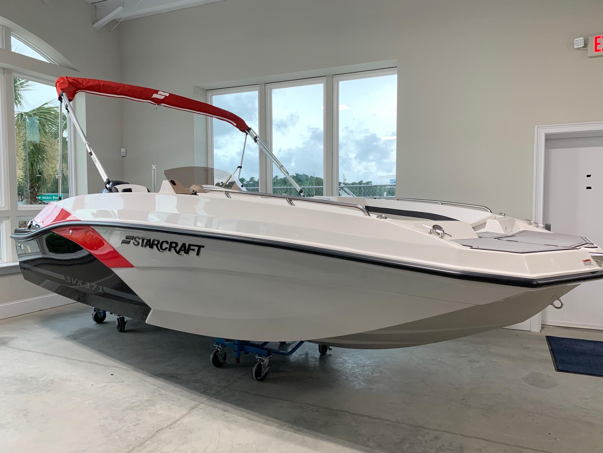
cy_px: 226
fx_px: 453
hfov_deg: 67.3
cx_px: 302
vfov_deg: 53.1
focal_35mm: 26
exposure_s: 1/121
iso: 80
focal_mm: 4.25
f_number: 1.8
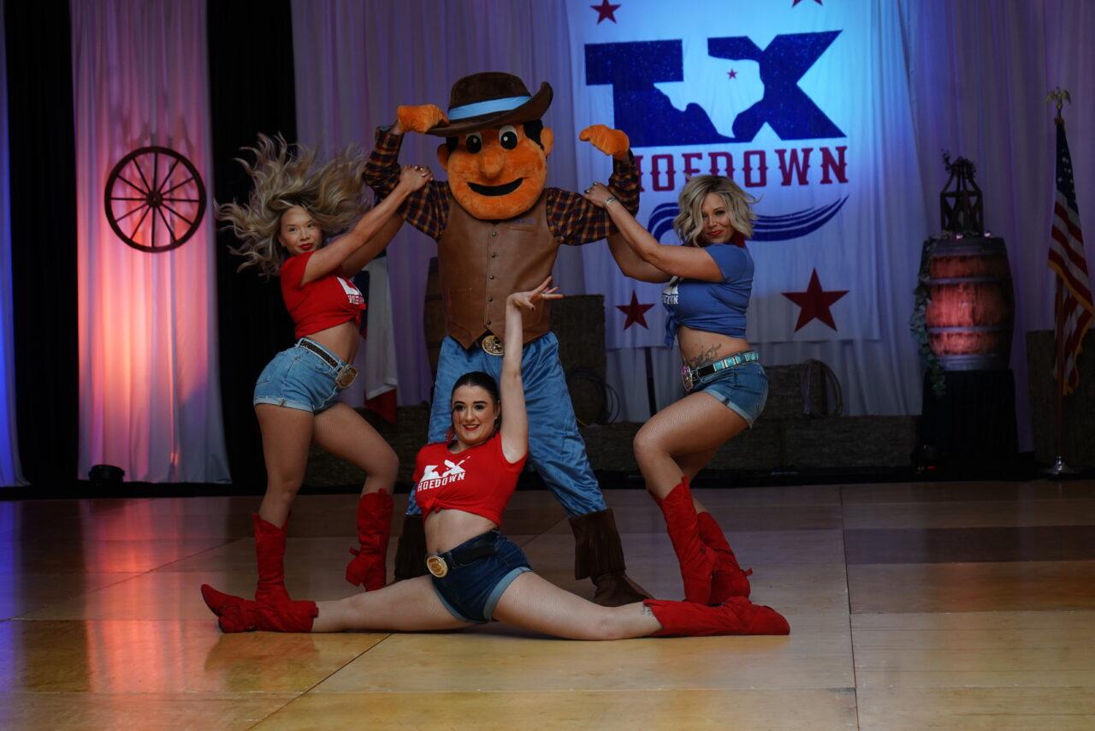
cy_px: 366
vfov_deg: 21.6
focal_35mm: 63
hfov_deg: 31.9
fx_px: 1917
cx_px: 548
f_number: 5.6
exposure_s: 1/200
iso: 1250
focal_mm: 63
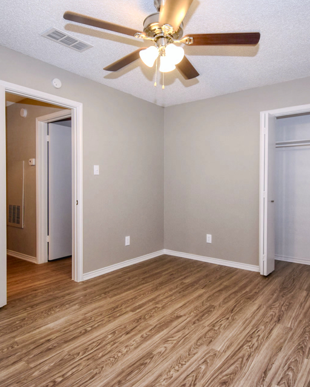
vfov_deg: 75.0
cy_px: 188
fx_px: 252
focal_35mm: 22
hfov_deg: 63.0
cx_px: 169
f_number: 5
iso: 800
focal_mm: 10
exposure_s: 1/100
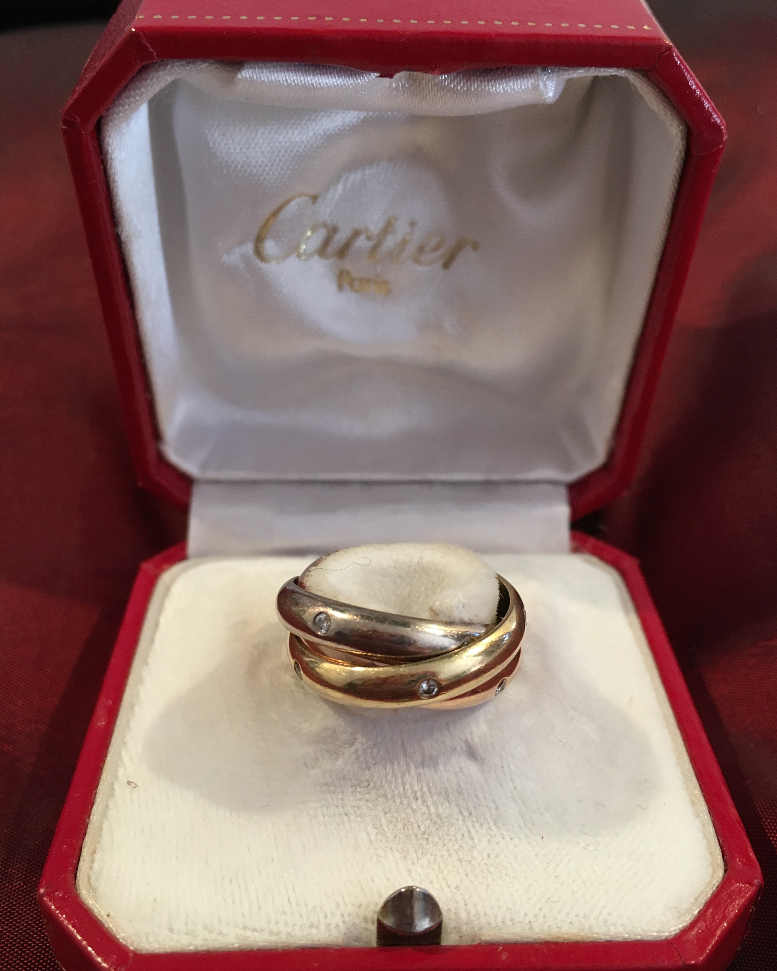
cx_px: 396
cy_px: 510
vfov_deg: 57.2
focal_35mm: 31
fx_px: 891
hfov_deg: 47.1
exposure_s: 1/33
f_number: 2.2
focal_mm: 4.15
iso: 125
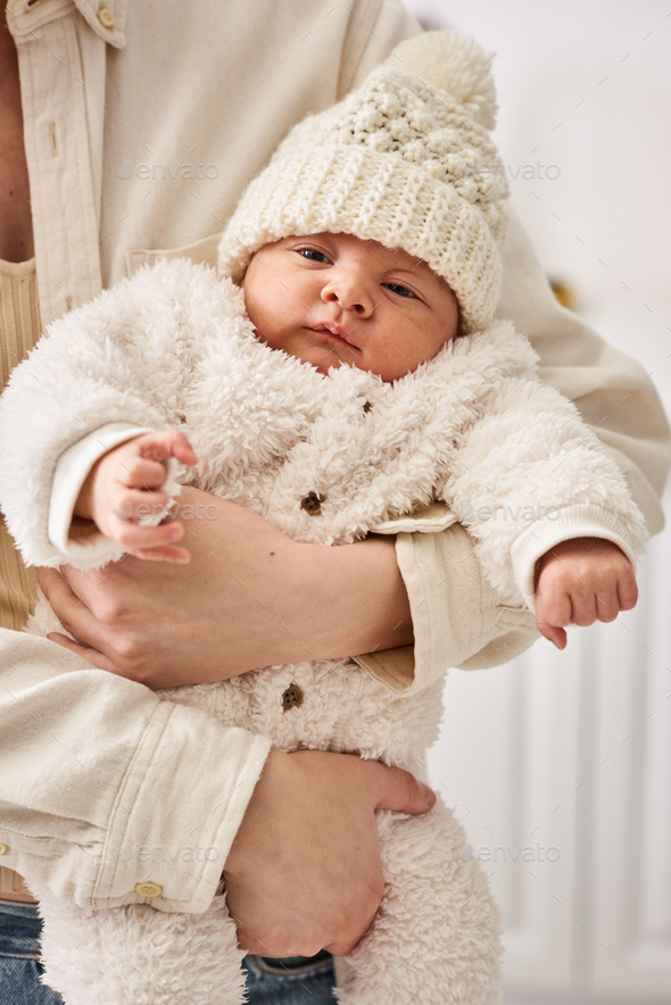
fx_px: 2374
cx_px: 336
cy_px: 502
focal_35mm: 85
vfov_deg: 23.9
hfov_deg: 16.1
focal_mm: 85
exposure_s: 1/200
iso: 80
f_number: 4
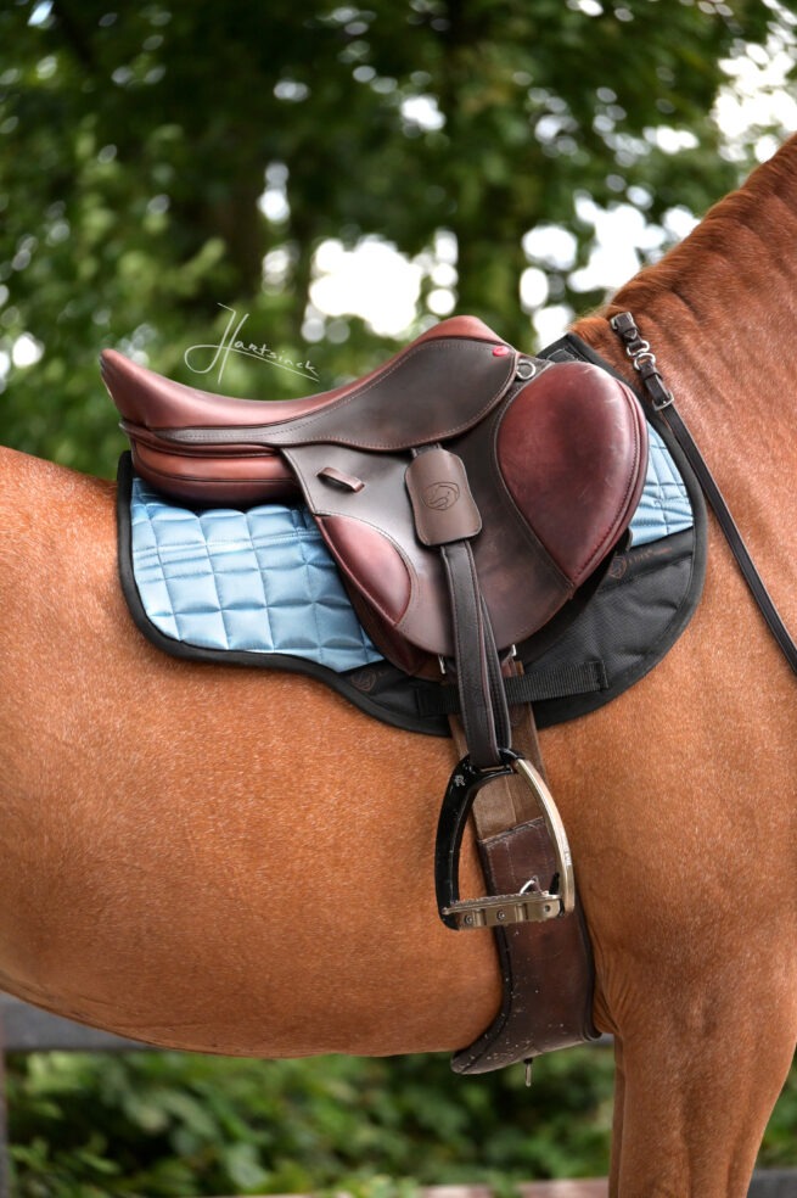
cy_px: 599
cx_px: 398
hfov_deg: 5.7
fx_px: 7978
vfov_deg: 8.6
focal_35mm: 240
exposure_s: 1/1250
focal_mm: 160
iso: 2000
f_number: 5.6
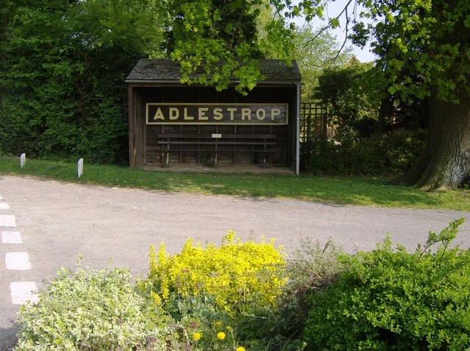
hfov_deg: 49.1
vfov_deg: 37.6
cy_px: 176
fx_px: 515
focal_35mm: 38
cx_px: 235
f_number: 4.8
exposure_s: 1/405
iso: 100
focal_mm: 6.4
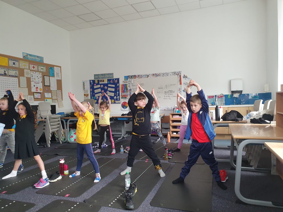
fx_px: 213
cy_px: 106
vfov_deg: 53.1
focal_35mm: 26
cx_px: 142
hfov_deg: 67.3
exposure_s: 1/50
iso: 200
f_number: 2.4
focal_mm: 4.32
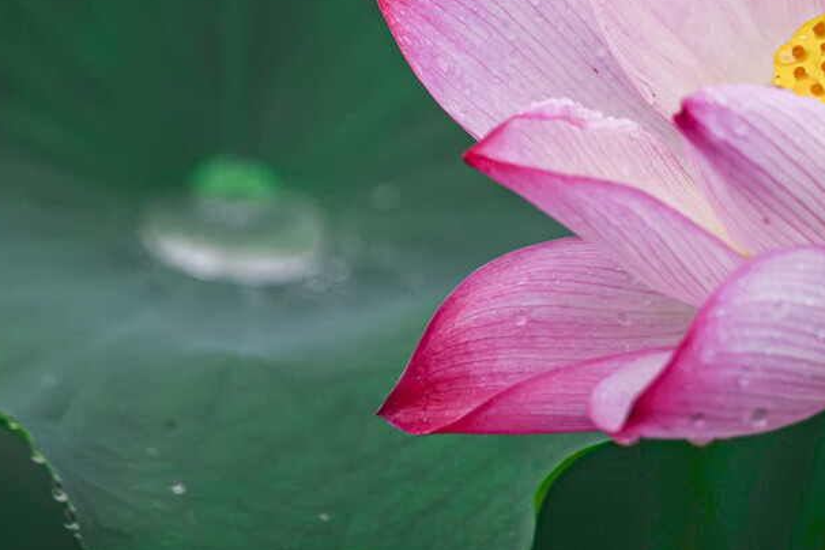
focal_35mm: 792
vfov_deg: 1.7
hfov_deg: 2.6
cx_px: 433
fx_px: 18149
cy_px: 23
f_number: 5.6
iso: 800
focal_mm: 400
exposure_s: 1/320
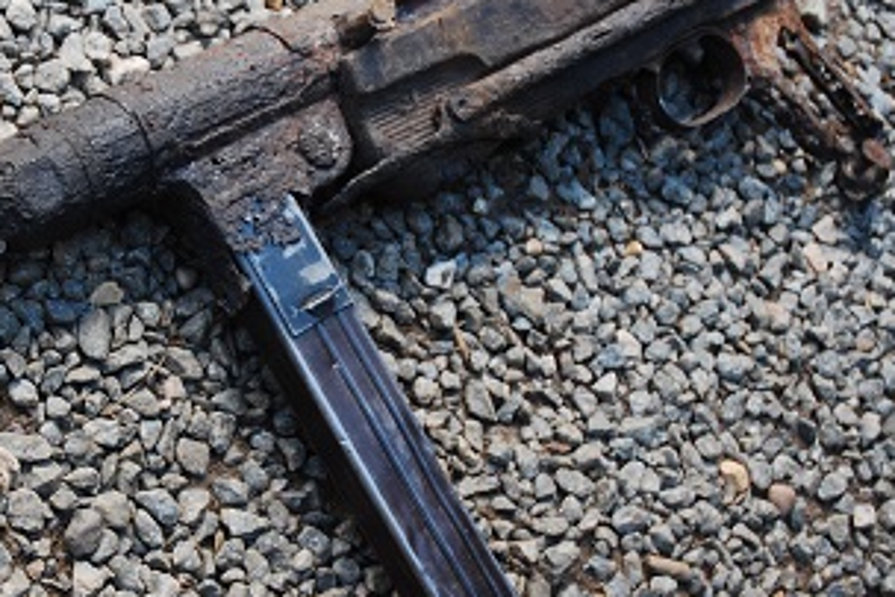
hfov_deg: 25.0
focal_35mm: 80
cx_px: 194
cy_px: 343
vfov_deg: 17.1
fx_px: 1989
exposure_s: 1/100
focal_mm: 27
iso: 200
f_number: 5
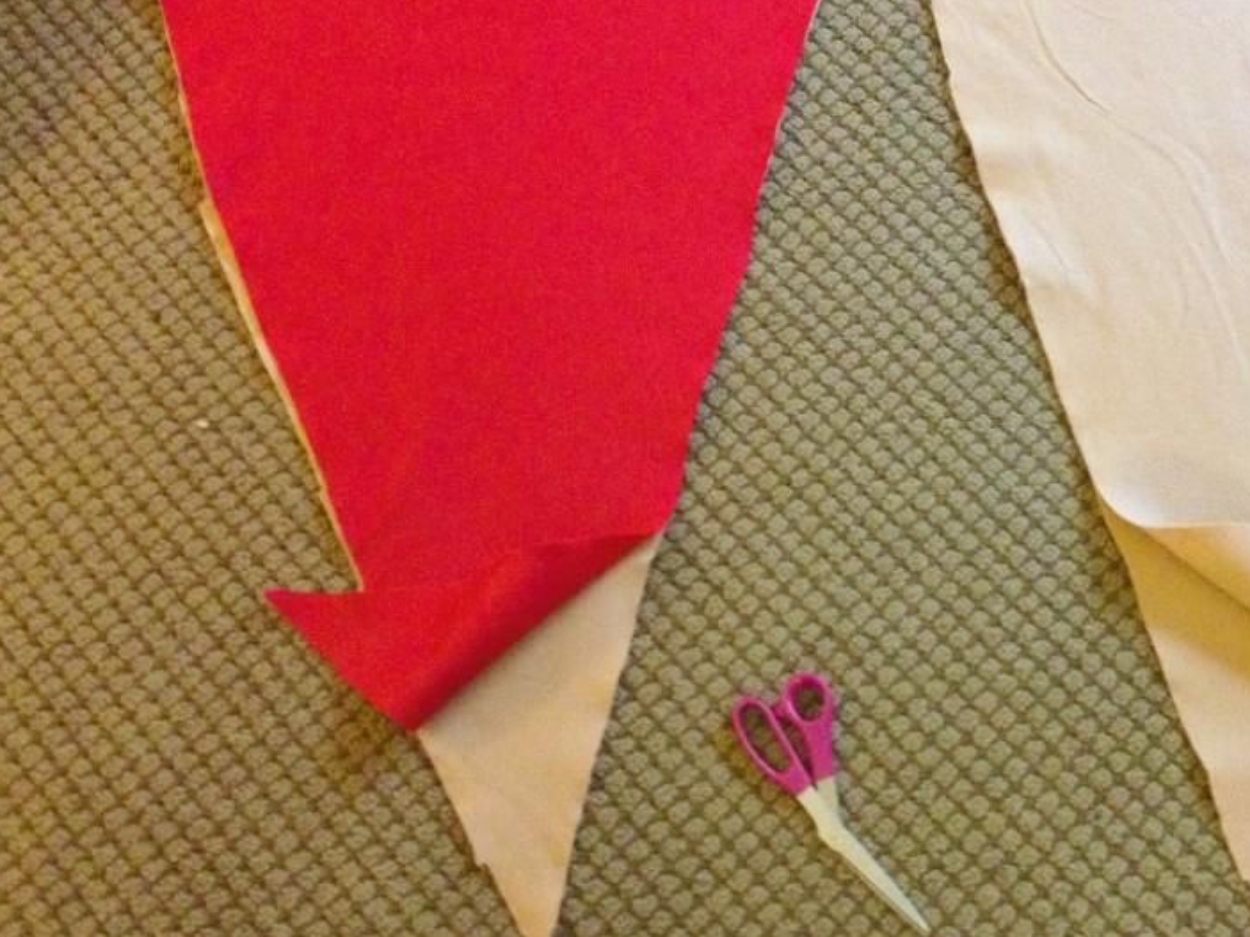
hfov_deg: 37.0
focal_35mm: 51
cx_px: 861
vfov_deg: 28.5
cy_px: 414
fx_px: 1841
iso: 500
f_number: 2.4
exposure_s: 1/15
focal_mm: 4.28
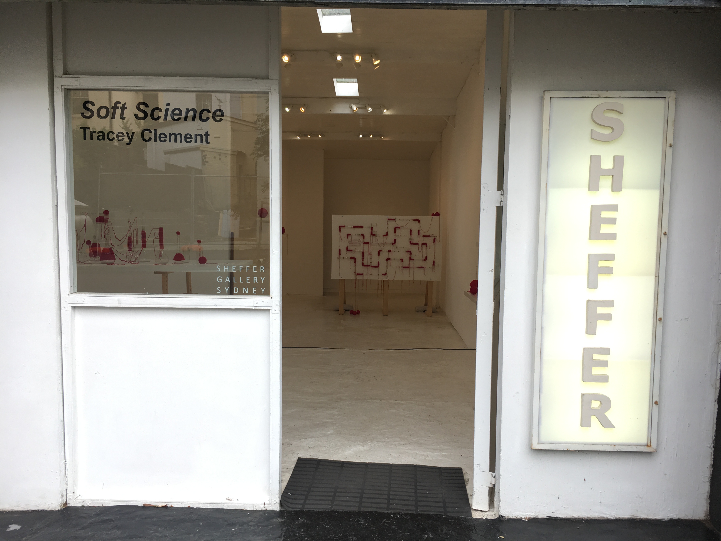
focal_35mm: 29
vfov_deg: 48.2
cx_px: 360
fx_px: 604
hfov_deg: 61.7
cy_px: 270
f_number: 2.2
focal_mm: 4.15
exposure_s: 1/135
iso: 25
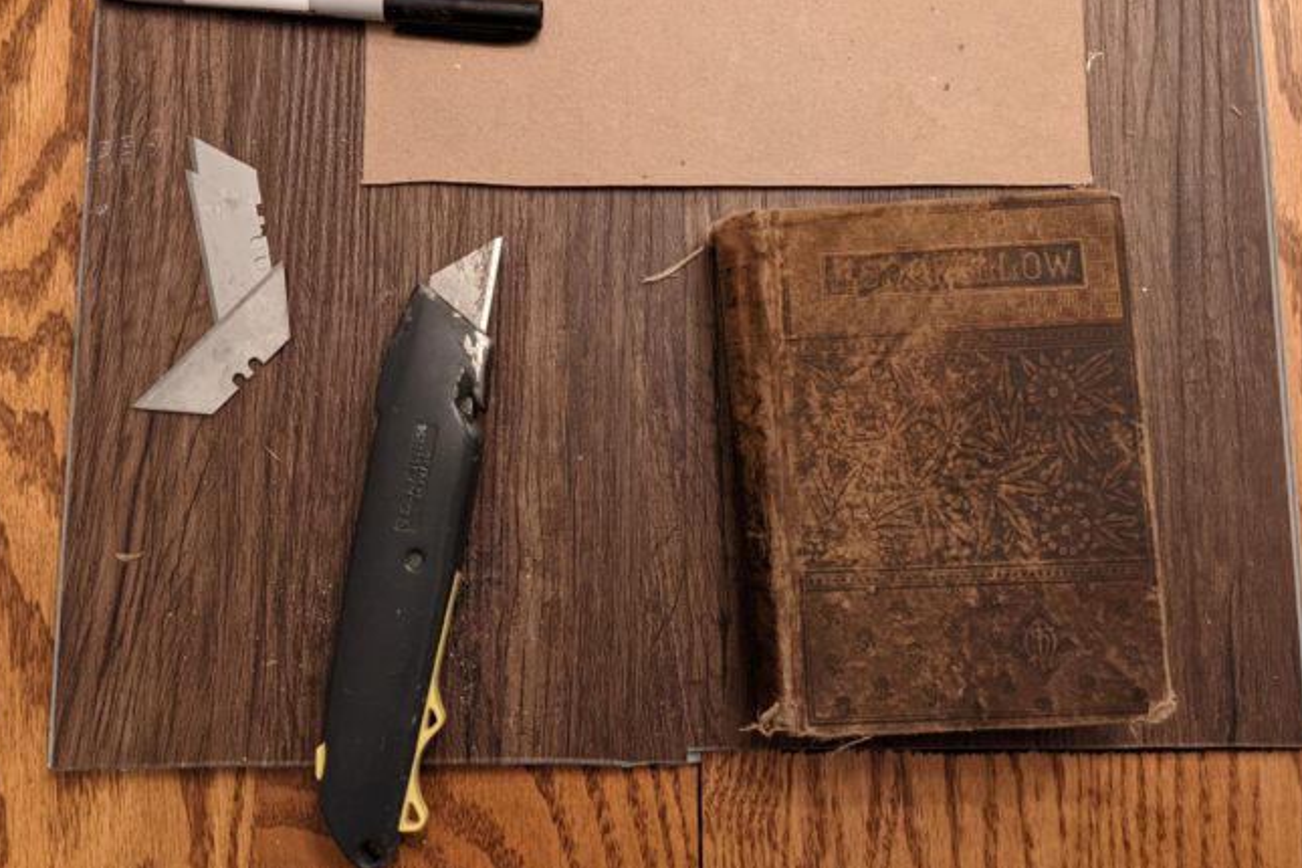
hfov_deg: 51.9
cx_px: 672
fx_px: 1338
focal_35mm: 37
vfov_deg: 35.5
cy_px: 266
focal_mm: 4.38
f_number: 1.73
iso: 641
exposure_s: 1/24
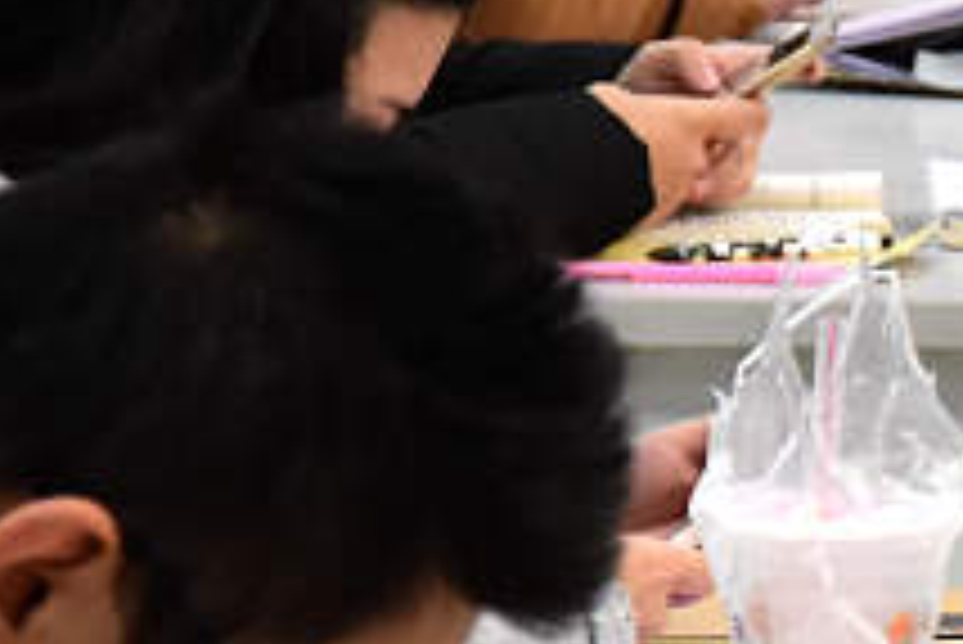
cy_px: 324
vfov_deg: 1.9
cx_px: 1566
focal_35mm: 714
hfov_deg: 2.9
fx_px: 19106
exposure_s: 1/60
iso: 1250
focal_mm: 85
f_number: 5.6
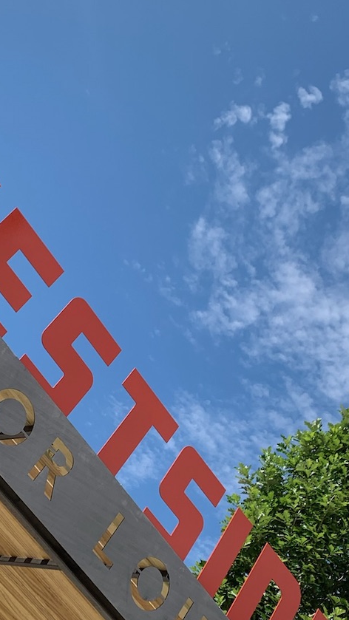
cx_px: 96
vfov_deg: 38.3
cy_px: 384
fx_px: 888
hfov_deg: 22.1
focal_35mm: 54
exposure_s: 1/2033
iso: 25
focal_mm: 4.25
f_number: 1.8
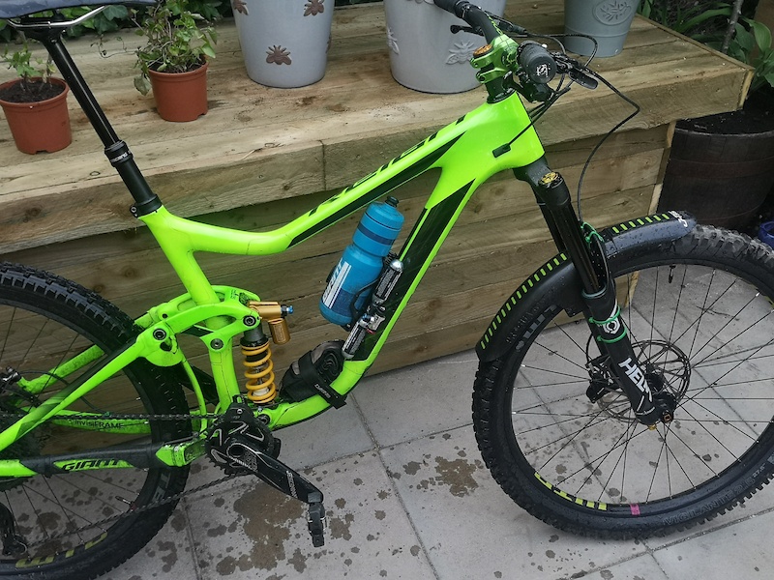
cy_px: 290
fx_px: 783
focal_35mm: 35
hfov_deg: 52.6
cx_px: 387
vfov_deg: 40.7
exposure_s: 1/143
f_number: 1.8
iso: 50
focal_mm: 5.58
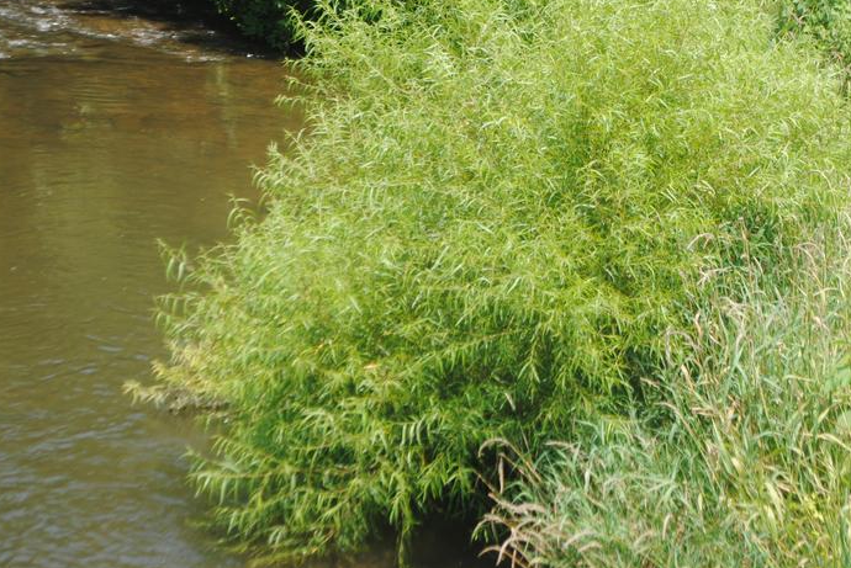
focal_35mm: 87
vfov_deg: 15.7
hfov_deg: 23.3
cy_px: 195
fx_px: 2058
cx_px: 546
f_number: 6.3
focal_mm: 40
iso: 100
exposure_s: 1/160
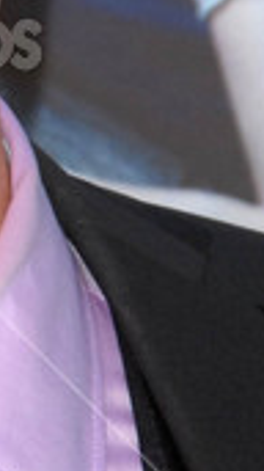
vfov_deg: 2.0
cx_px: -271
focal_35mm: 1091
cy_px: 43
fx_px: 13597
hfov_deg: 1.1
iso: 500
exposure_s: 1/250
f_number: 9
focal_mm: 116
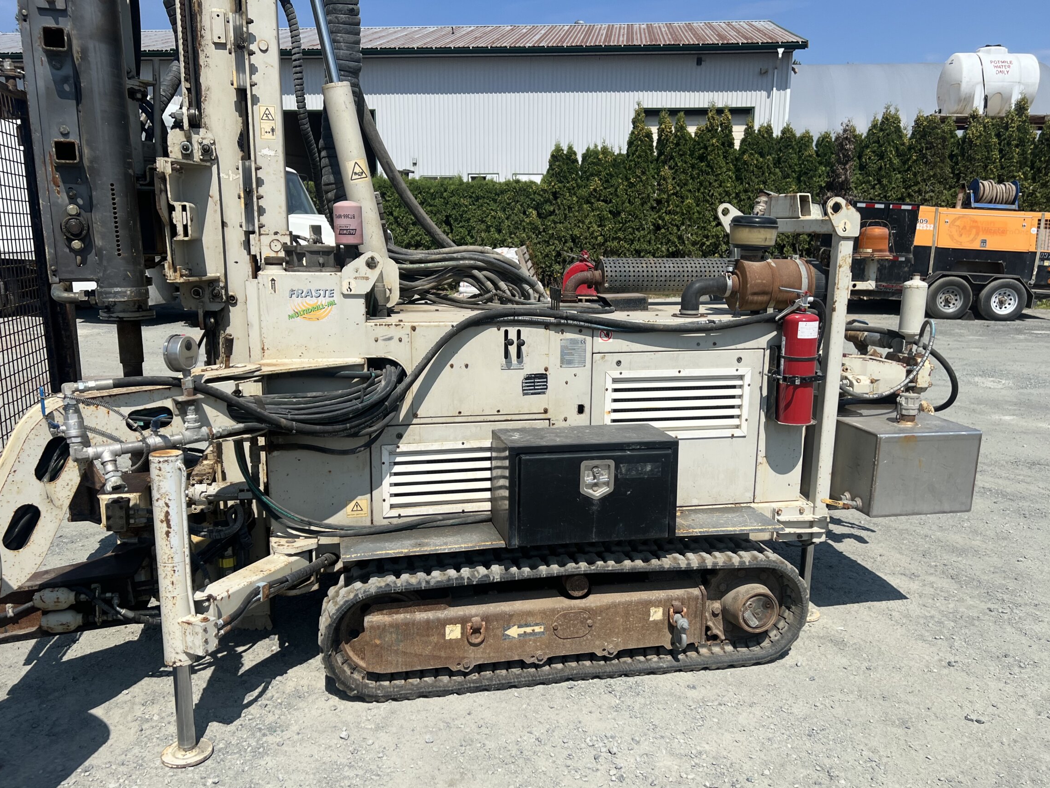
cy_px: 418
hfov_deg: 61.7
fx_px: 880
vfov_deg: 48.2
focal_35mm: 29
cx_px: 537
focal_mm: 5.7
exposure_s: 1/6211
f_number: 1.5
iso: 50
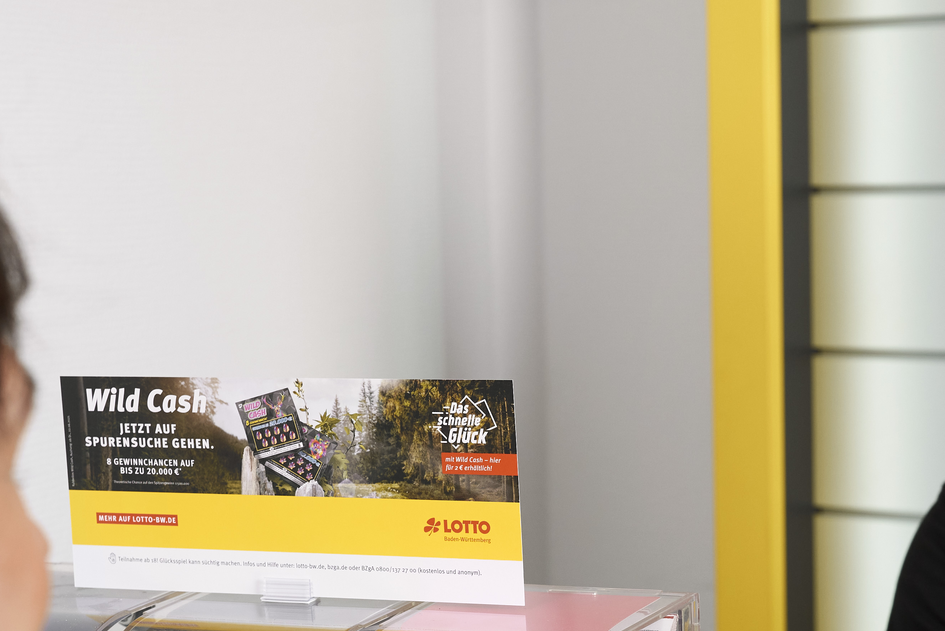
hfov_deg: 18.4
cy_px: 610
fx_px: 2914
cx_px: 483
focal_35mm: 111
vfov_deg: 12.2
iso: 400
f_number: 4
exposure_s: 1/200
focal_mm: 35
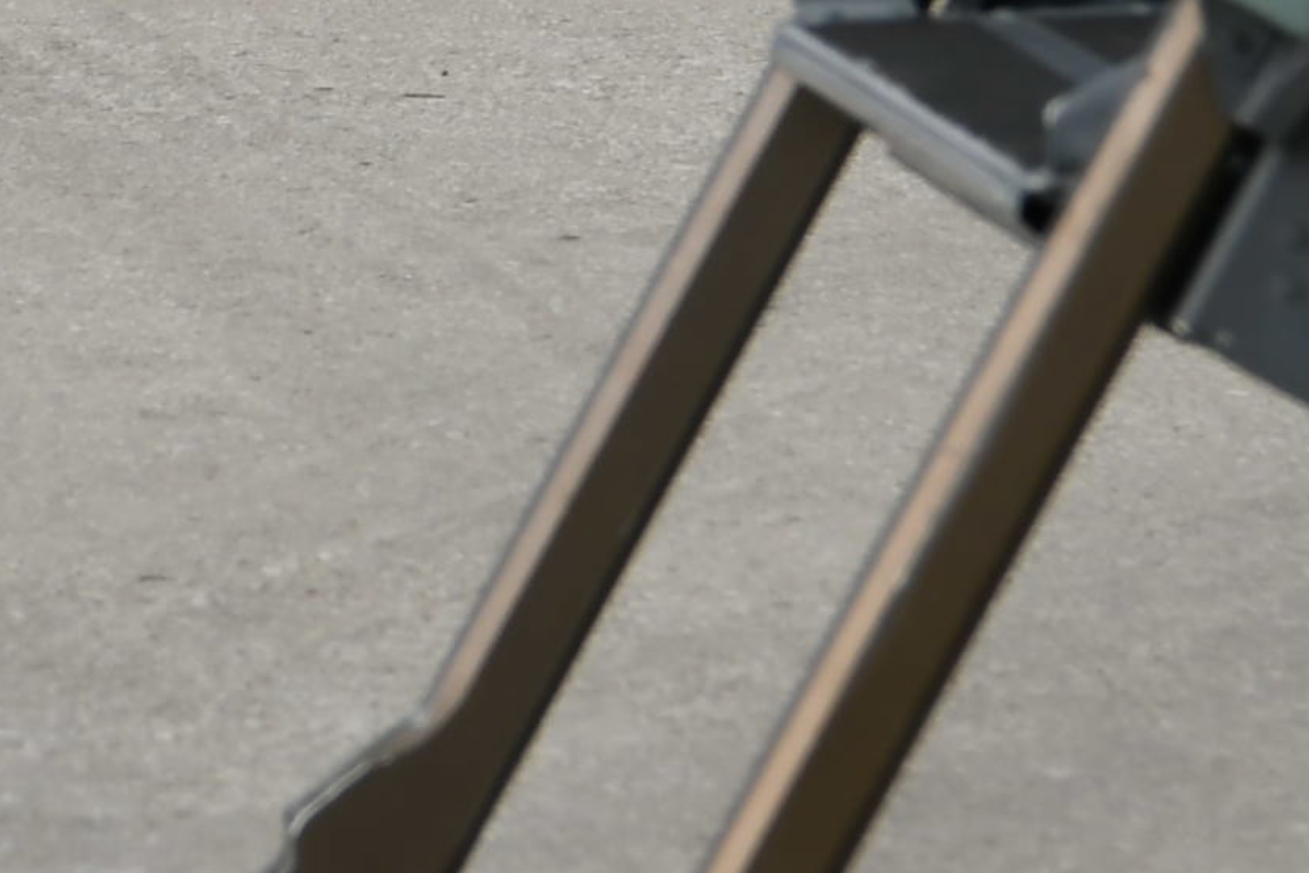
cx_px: -1615
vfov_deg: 2.6
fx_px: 18873
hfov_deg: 3.9
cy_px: -2056
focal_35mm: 519
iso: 125
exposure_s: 1/320
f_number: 9
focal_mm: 70
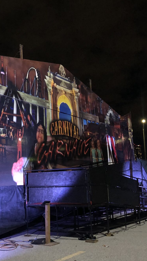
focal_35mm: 47
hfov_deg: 25.2
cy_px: 130
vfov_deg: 43.7
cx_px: 43
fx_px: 326
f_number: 1.8
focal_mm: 4
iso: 80
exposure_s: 1/5
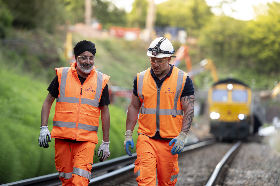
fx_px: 1166
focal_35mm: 150
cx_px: 140
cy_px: 93
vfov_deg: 9.1
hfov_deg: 13.7
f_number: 3.2
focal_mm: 150
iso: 100
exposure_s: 1/320
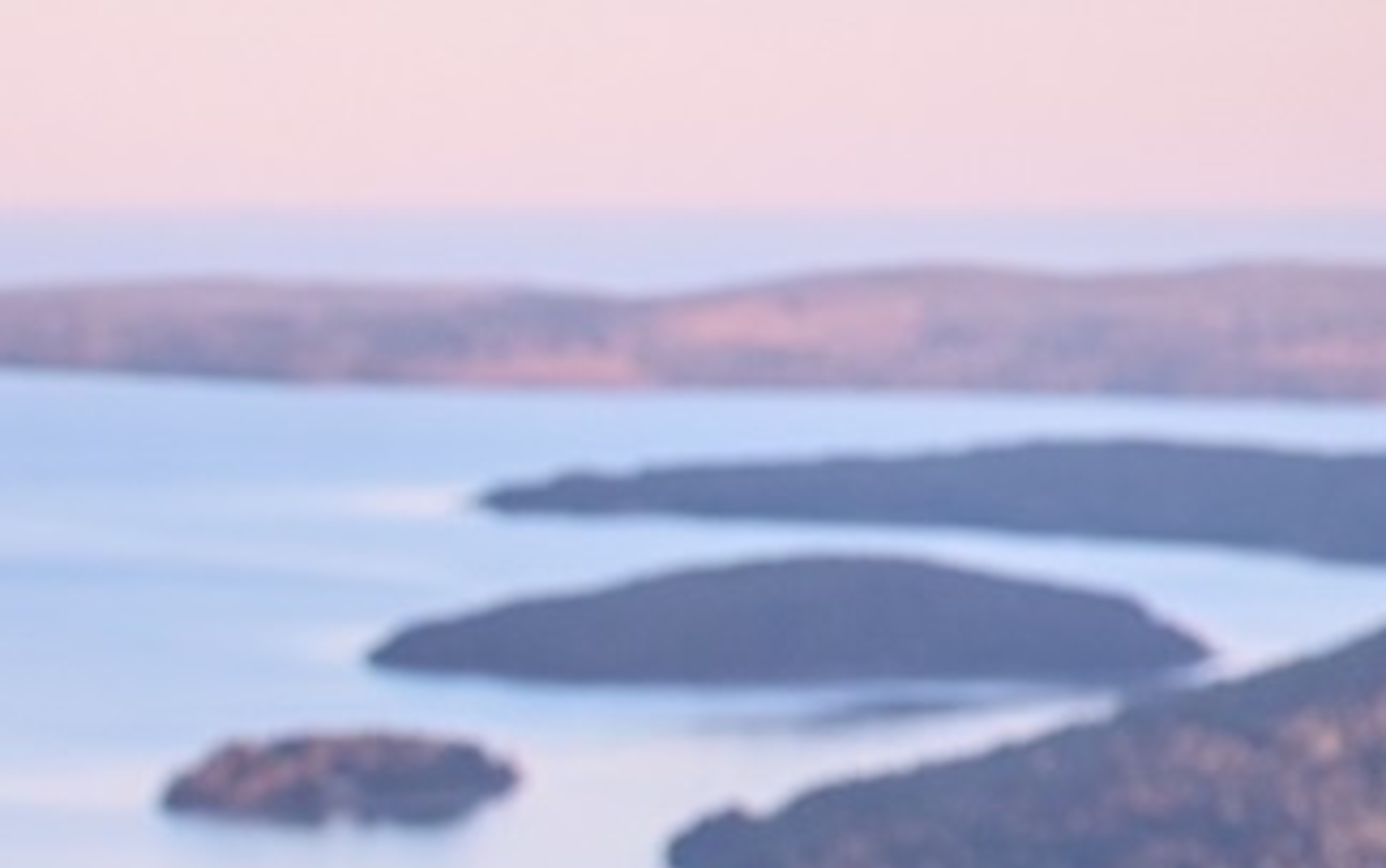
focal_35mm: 442
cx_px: -77
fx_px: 16707
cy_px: 1140
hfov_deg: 4.7
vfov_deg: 3.0
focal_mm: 155
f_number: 3.2
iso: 1600
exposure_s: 1/160
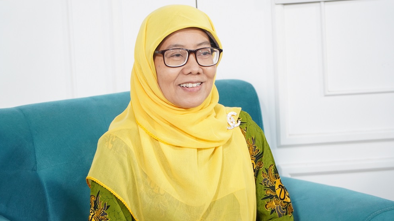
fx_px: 1175
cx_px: 196
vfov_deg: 10.8
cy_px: 113
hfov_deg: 19.0
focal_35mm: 113
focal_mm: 71
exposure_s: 1/80
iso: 1000
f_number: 4
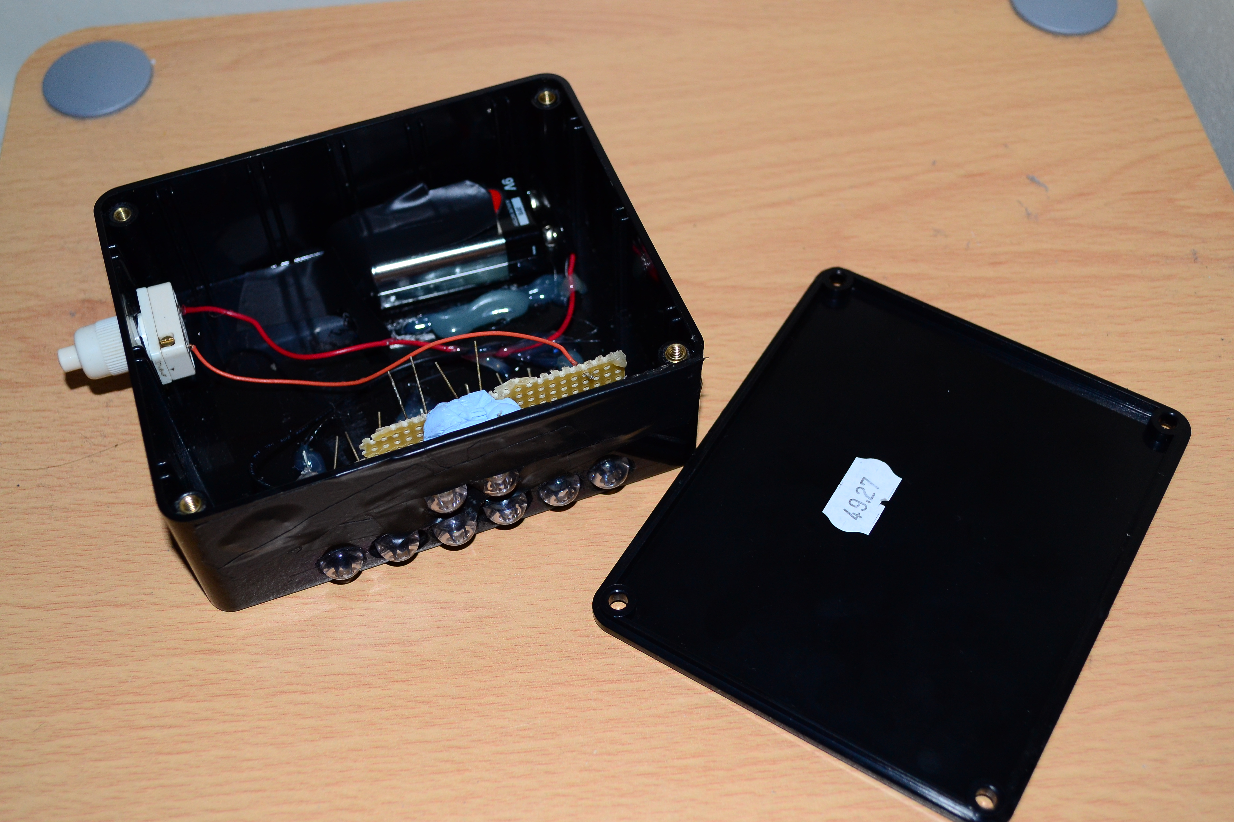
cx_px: 617
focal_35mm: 42
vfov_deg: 31.9
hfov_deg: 46.4
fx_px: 1440
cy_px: 411
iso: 560
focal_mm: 28
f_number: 5.6
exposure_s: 1/60
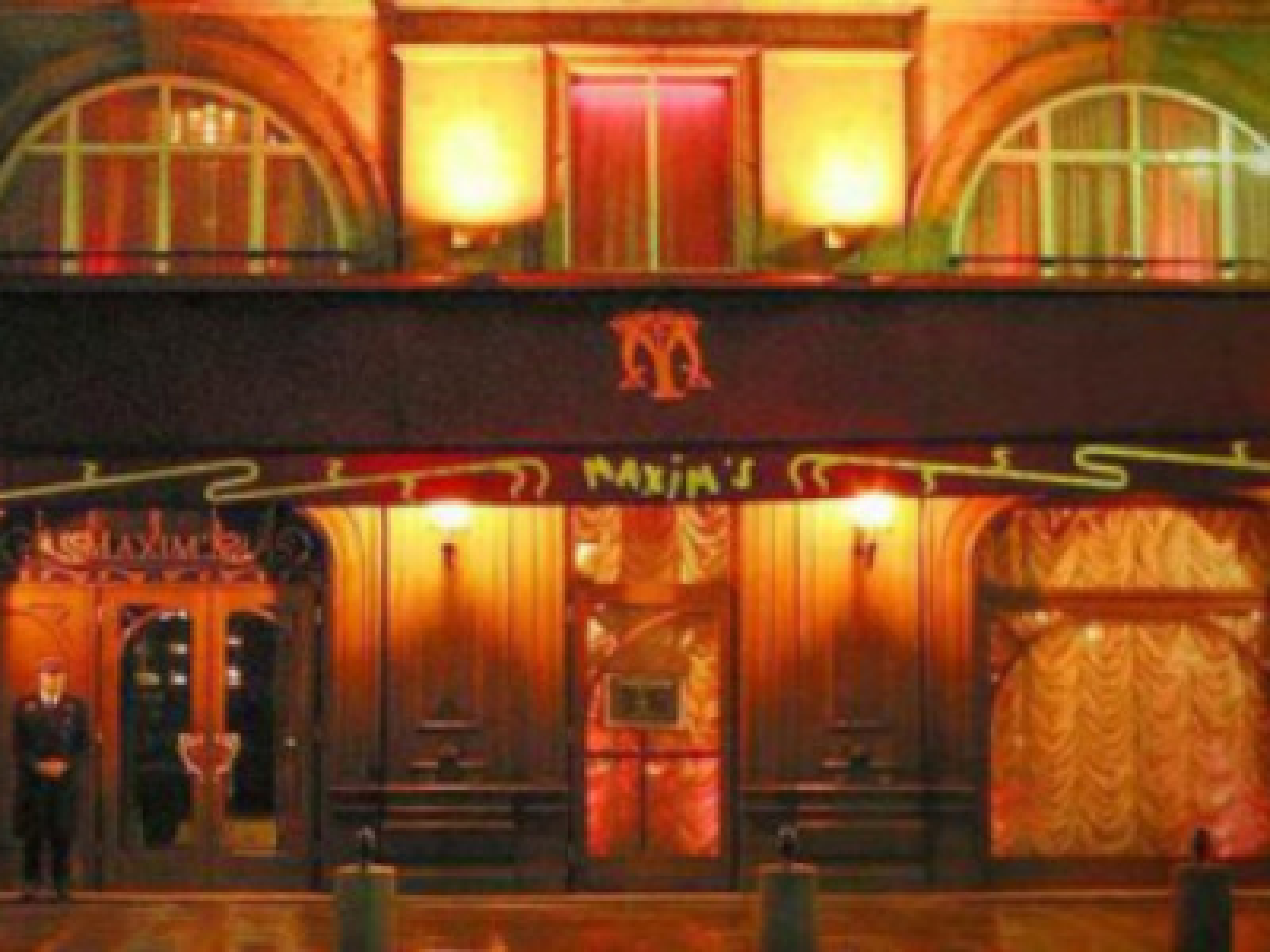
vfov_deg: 49.7
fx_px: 1027
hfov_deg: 63.4
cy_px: 476
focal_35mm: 28
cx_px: 635
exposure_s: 1/30
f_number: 3.3
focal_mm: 4.6
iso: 640
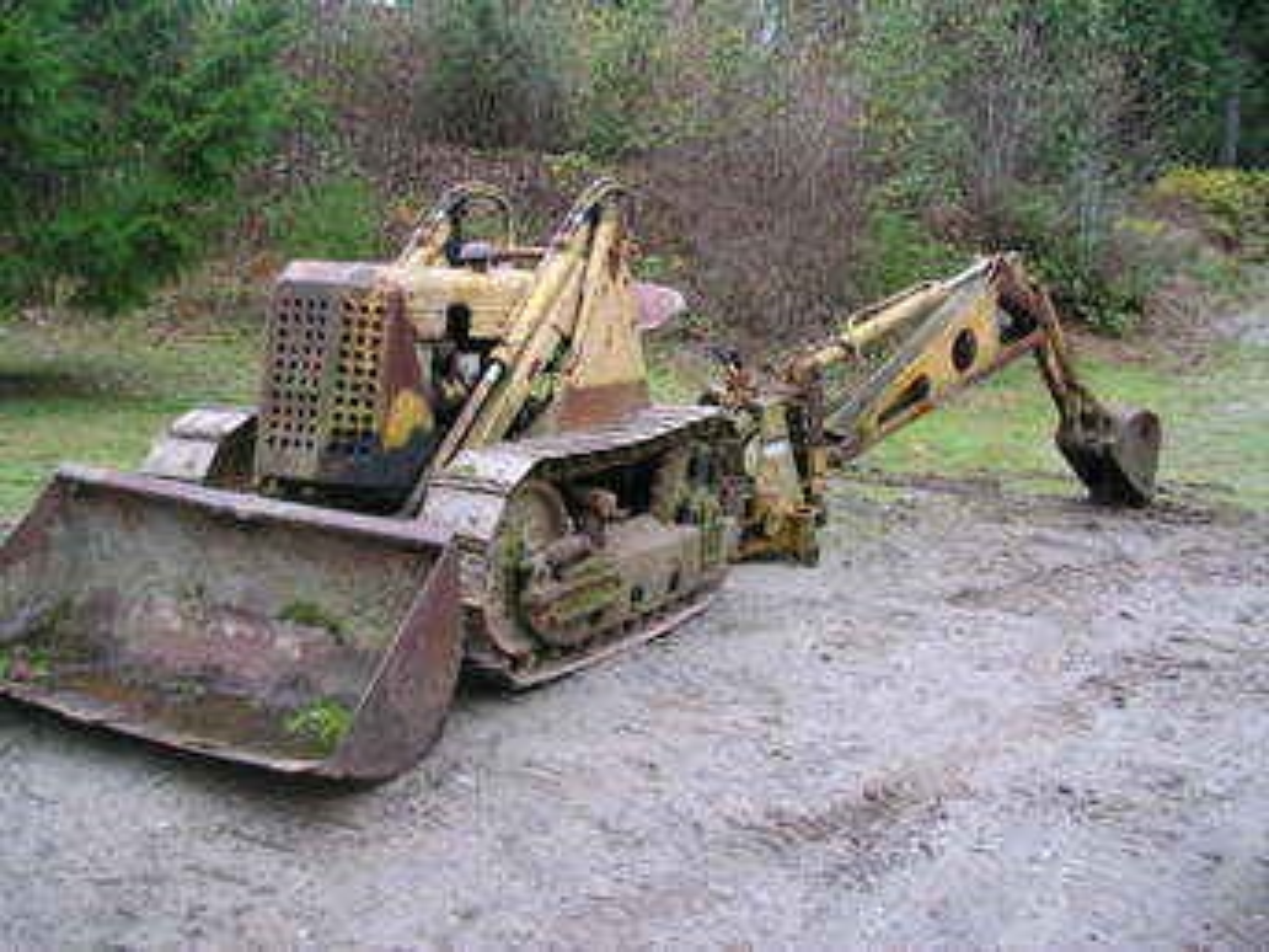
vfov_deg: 38.7
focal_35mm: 37
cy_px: 476
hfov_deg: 50.1
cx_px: 634
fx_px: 1356
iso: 100
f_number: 2.7
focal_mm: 5.6
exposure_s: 1/36.5
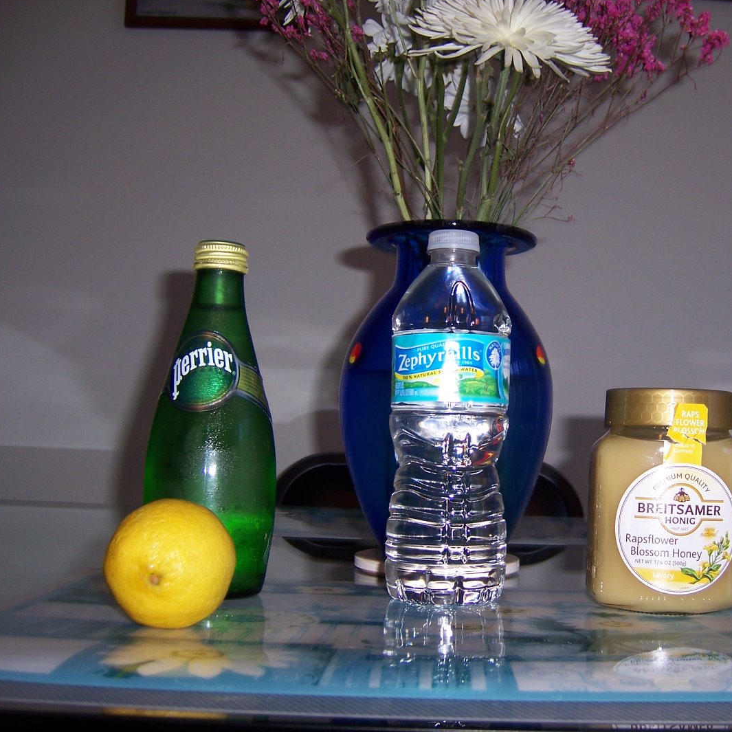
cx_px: 488
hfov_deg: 38.7
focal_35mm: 43
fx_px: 1029
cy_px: 366
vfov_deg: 39.2
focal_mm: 6.2
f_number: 2.8
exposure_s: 1/60
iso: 80
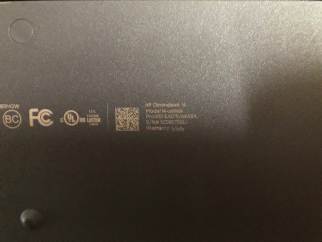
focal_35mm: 28
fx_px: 260
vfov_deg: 49.7
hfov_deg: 63.4
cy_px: 121
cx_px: 161
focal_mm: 3.99
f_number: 1.8
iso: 160
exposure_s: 1/4
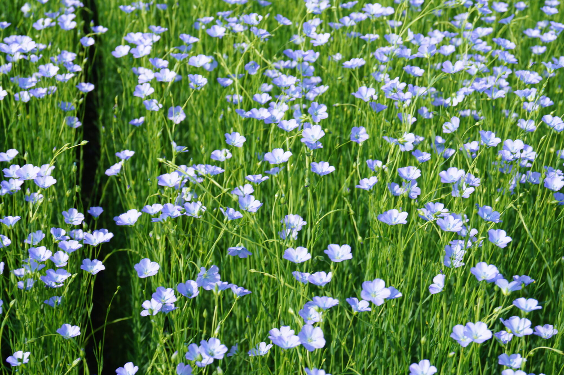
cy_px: 188
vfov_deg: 16.5
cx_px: 282
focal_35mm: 82
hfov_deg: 24.6
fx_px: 1292
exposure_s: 1/160
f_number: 9
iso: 100
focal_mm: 55
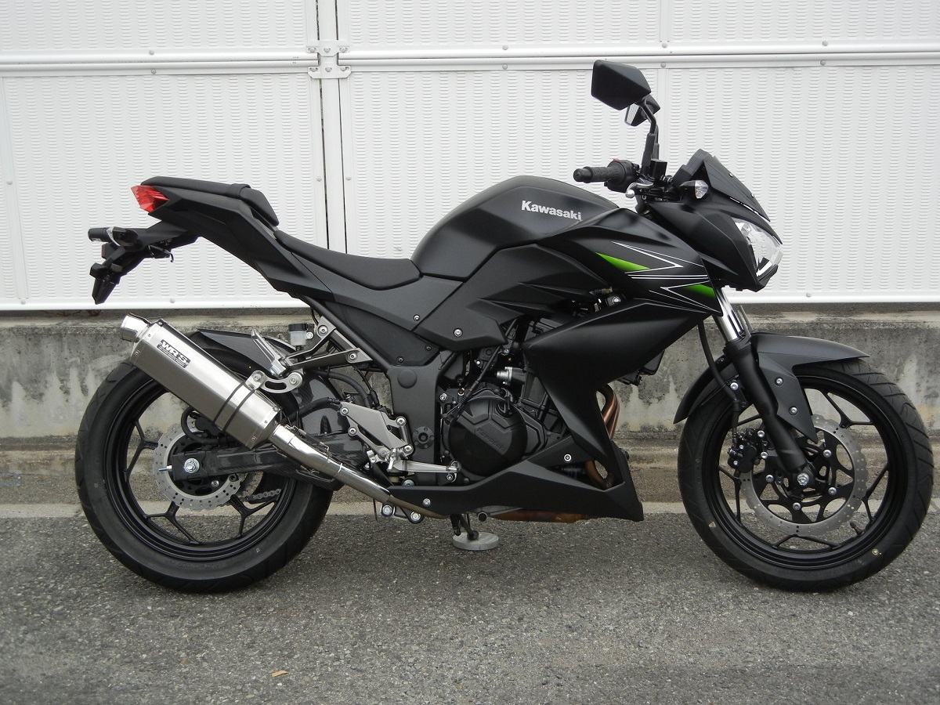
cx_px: 470
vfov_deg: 32.2
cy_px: 352
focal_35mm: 45
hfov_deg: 42.1
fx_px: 1222
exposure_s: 1/473
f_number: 3.8
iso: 160
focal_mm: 8.1
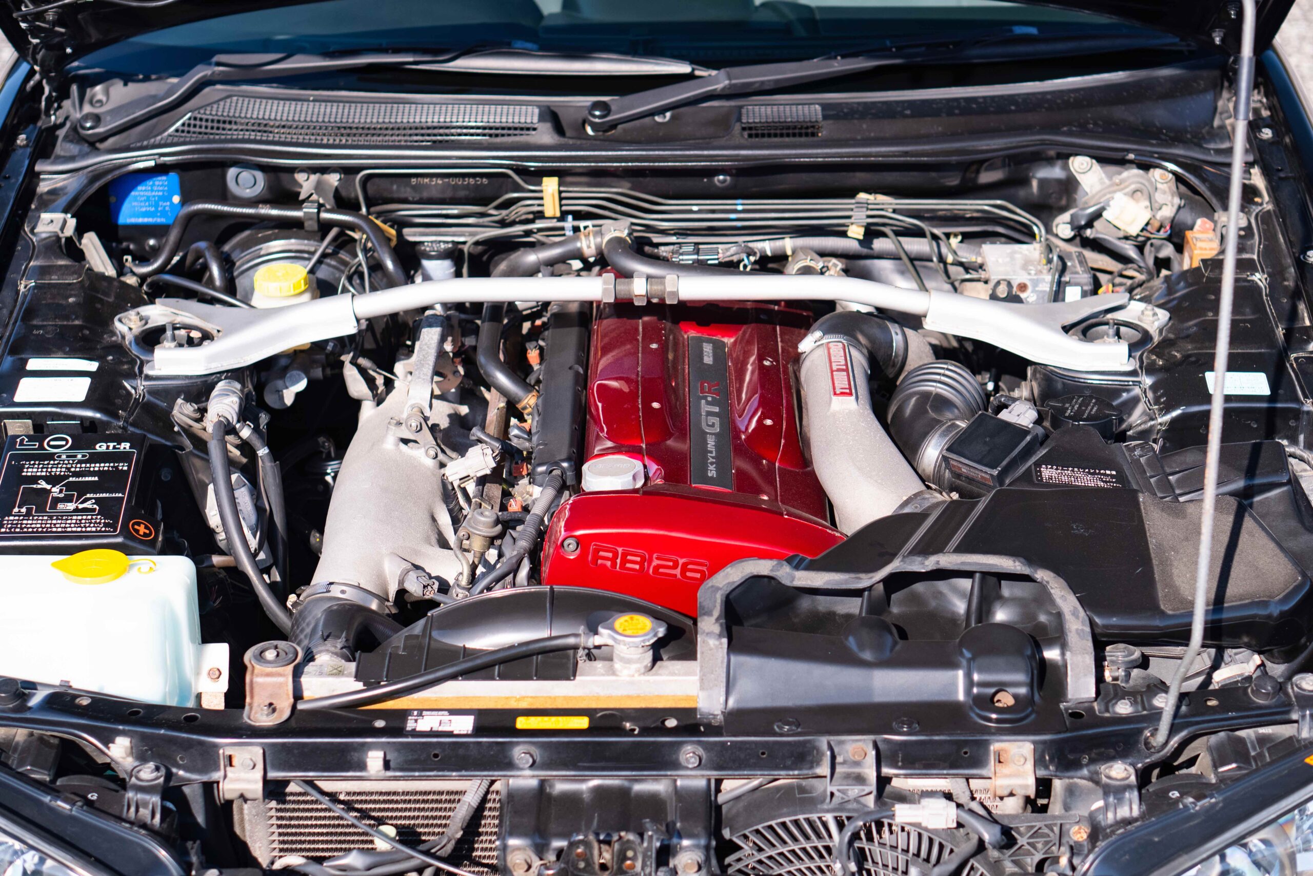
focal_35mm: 75
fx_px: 2735
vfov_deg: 18.2
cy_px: 438
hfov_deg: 27.0
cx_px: 656
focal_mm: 50
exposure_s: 1/60
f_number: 2.8
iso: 500
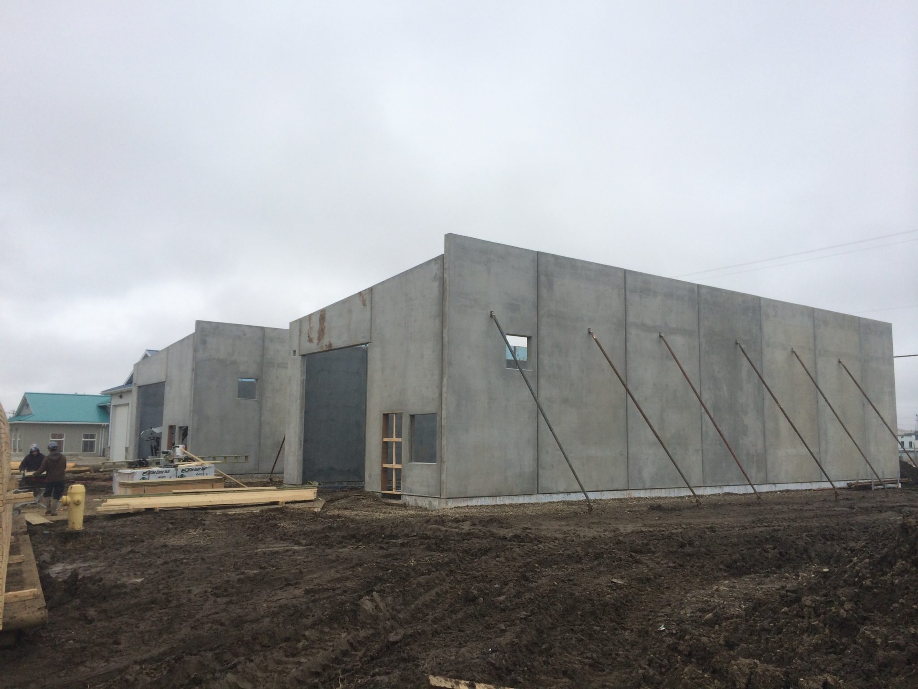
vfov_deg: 46.8
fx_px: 796
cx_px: 459
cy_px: 344
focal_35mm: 30
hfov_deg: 60.0
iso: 32
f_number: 2.2
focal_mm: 4.12
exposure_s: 1/641
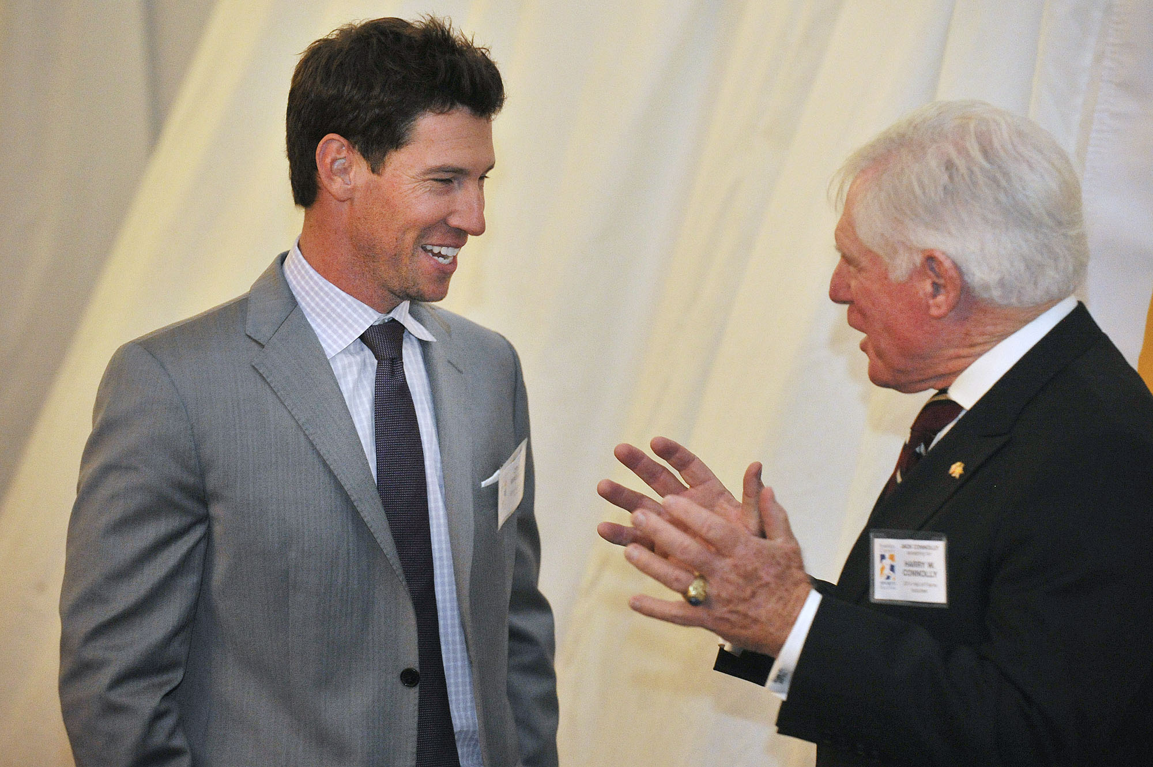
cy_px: 384
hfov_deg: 15.8
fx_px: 4160
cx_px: 576
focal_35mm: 130
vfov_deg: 10.5
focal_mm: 130
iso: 6400
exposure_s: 1/60
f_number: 4.5
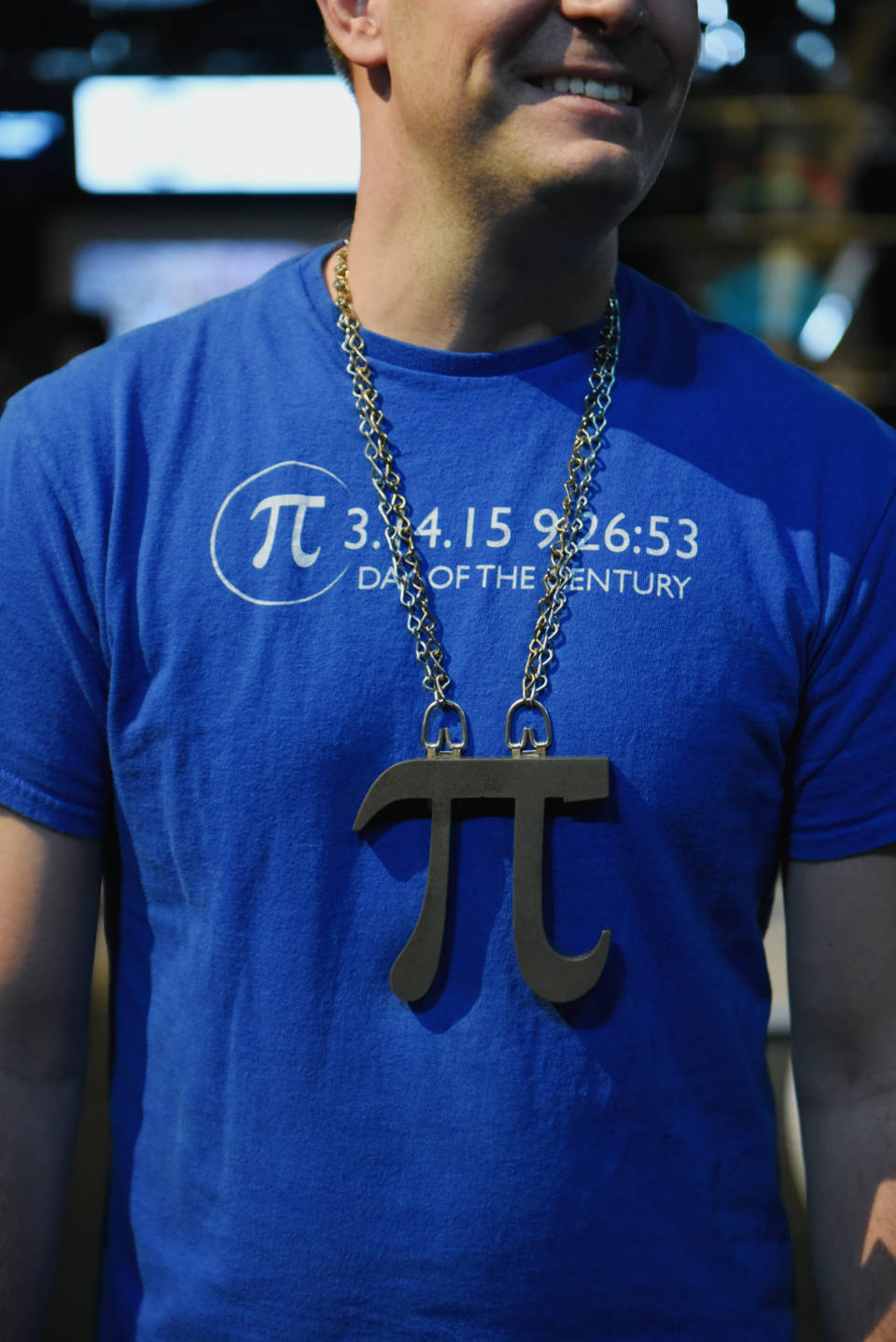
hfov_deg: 19.5
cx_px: 448
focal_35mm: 70
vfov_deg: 28.8
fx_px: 2611
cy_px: 671
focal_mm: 70
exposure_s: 1/160
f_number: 2.8
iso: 4000
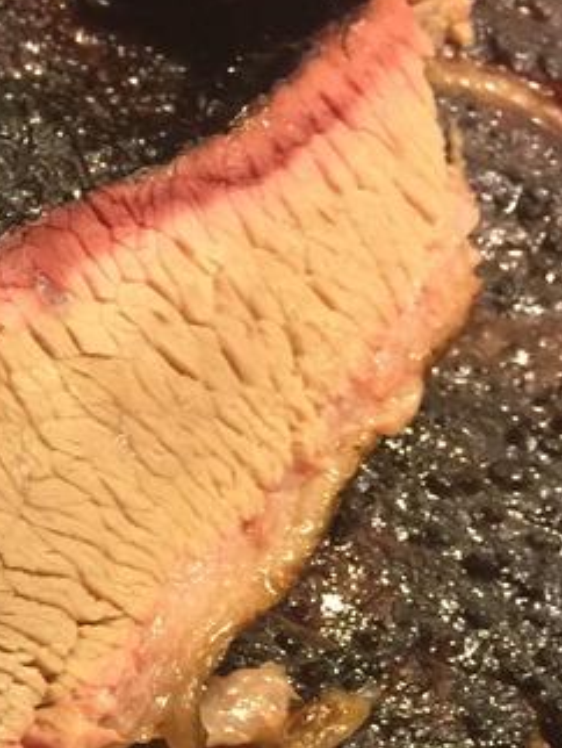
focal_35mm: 72
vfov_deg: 25.6
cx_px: -116
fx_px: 1557
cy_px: 750
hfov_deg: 19.3
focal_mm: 4.15
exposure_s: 1/15
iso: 80
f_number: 2.2
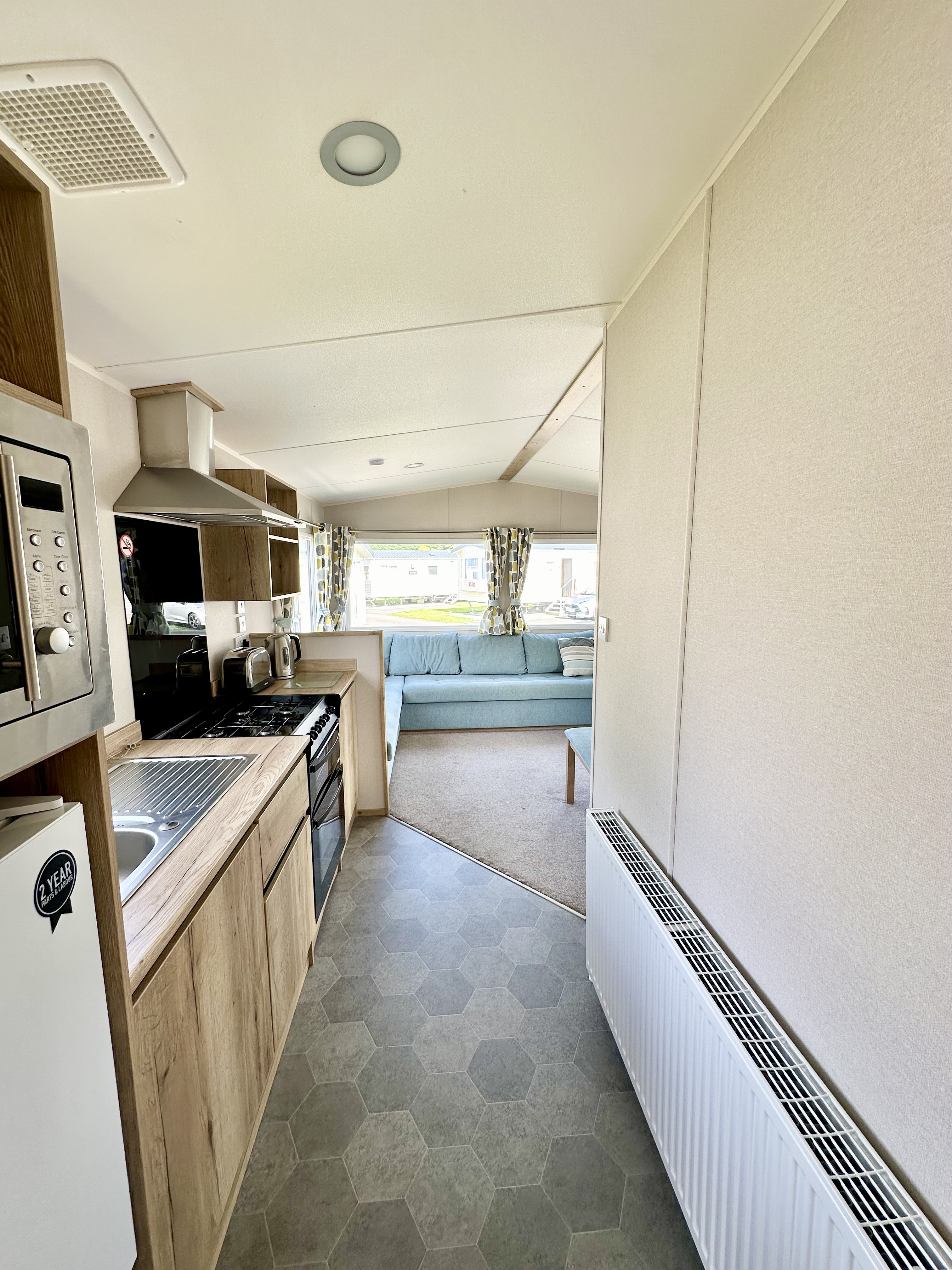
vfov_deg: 102.1
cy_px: 635
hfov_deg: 85.7
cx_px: 476
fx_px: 513
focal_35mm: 14
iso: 40
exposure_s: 1/113
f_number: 2.2
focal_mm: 2.22
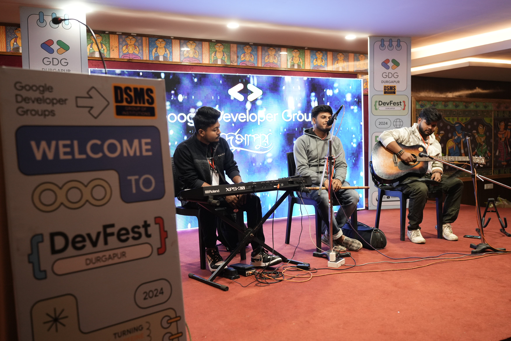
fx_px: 497
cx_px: 256
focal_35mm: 35
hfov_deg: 54.4
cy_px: 170
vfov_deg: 37.9
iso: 2000
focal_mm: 35
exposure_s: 1/100
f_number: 2.5
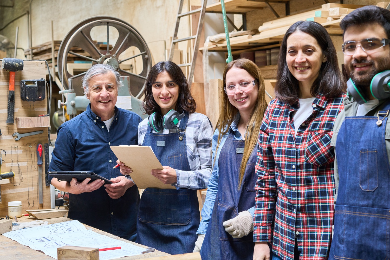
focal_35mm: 55
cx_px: 195
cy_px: 130
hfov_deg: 36.2
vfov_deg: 24.6
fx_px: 596
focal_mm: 55
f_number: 5
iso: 800
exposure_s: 1/125
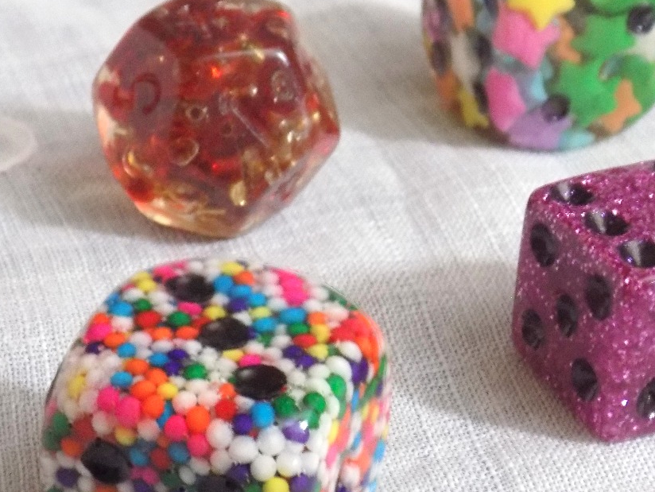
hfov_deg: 19.0
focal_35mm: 103
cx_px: 401
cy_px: 270
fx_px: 1950
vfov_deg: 14.4
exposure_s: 1/3
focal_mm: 10.5
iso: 400
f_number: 4
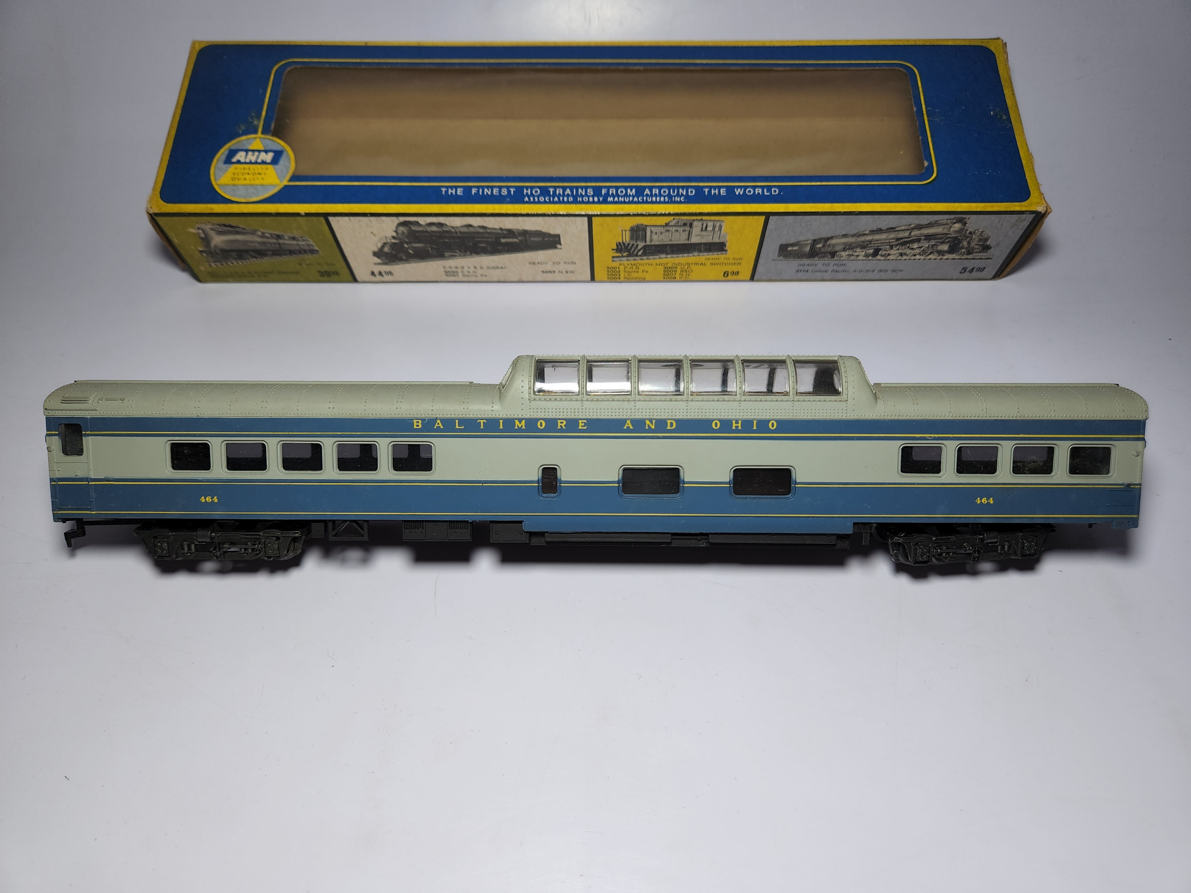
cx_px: 596
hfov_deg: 73.9
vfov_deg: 58.9
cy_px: 446
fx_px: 791
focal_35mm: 23
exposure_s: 1/180
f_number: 1.8
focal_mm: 5.4
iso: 40
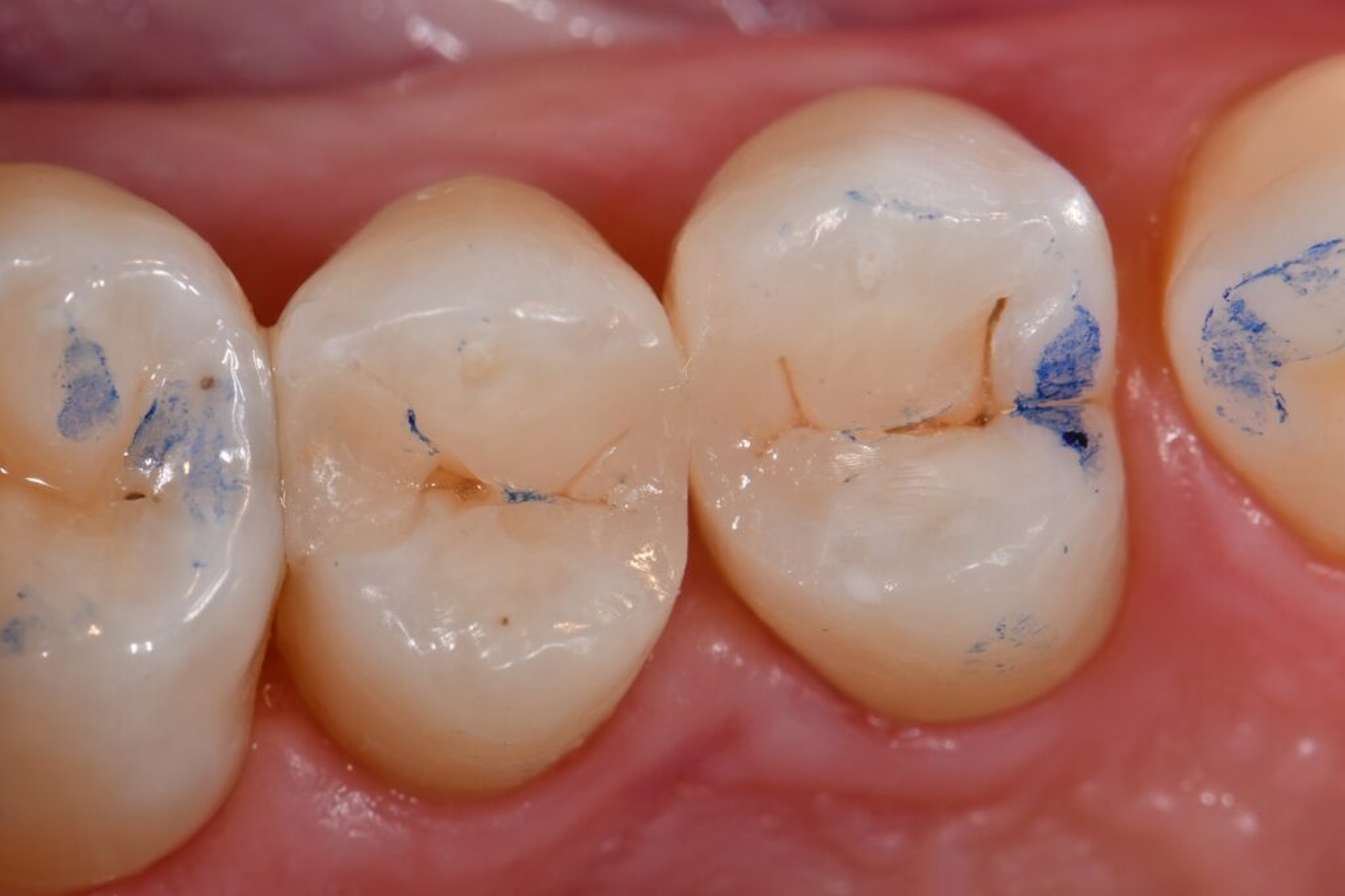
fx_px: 5863
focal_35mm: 157
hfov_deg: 13.1
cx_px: 672
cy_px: 448
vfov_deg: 8.7
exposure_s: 1/160
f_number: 32
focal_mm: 105
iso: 200
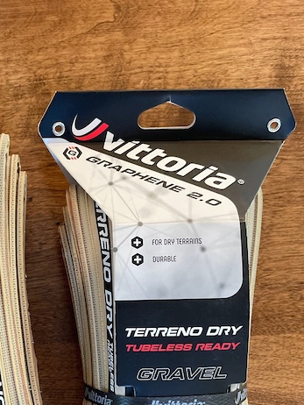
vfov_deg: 40.7
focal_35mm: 45
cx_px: 44
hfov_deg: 31.1
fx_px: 526
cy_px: 311
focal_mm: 4.2
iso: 400
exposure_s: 1/60
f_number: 1.6
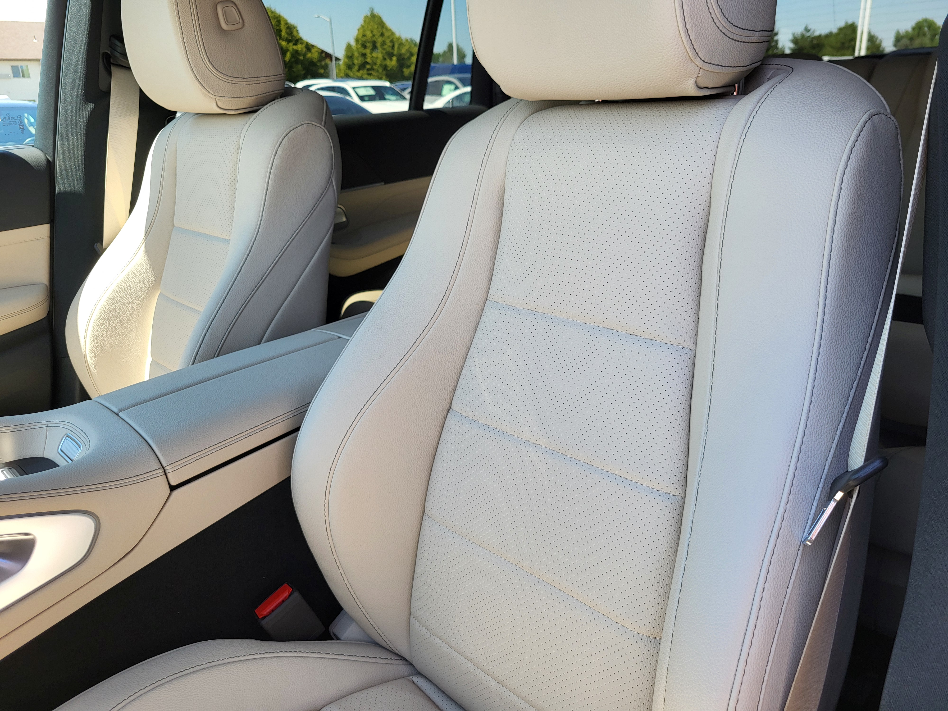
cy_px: 356
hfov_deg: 67.3
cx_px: 474
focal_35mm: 26
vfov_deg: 53.1
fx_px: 712
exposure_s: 1/349
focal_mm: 5.4
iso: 40
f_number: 1.8
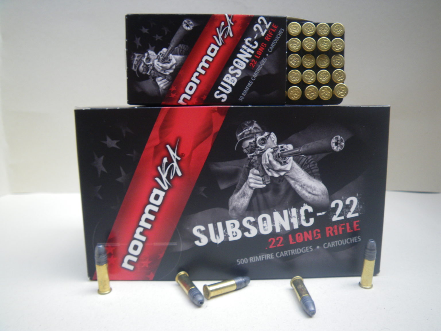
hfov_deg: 63.4
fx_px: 357
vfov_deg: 49.7
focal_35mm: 28
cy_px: 166
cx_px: 220
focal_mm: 5
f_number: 3.5
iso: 125
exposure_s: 1/50
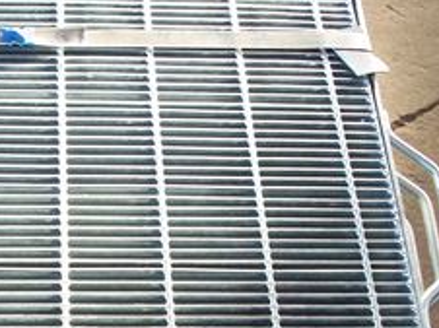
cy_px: 294
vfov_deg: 17.7
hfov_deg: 23.4
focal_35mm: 82
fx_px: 1039
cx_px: 70
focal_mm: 6.2
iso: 160
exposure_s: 1/20
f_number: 2.8
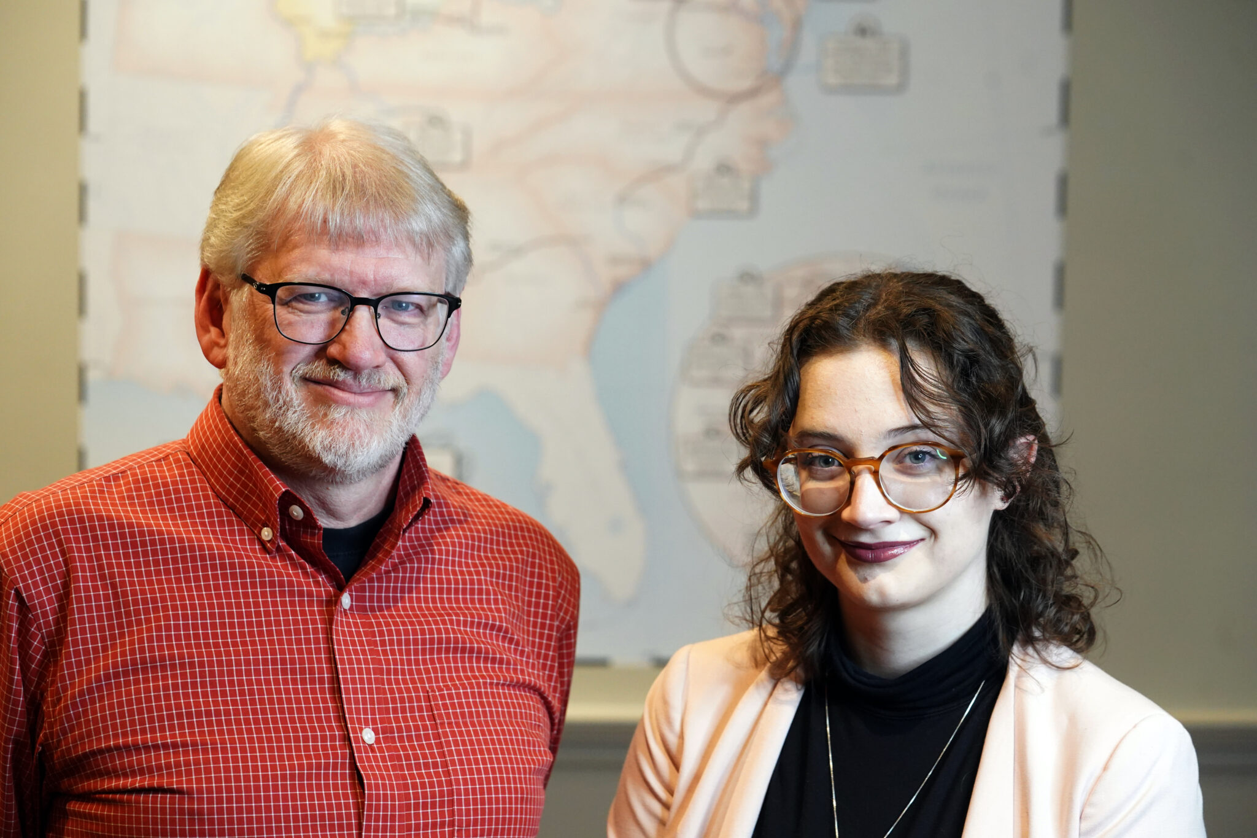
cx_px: 628
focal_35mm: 110
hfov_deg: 18.6
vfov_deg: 12.5
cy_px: 419
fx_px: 3840
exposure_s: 1/125
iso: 5000
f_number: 5.6
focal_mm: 110
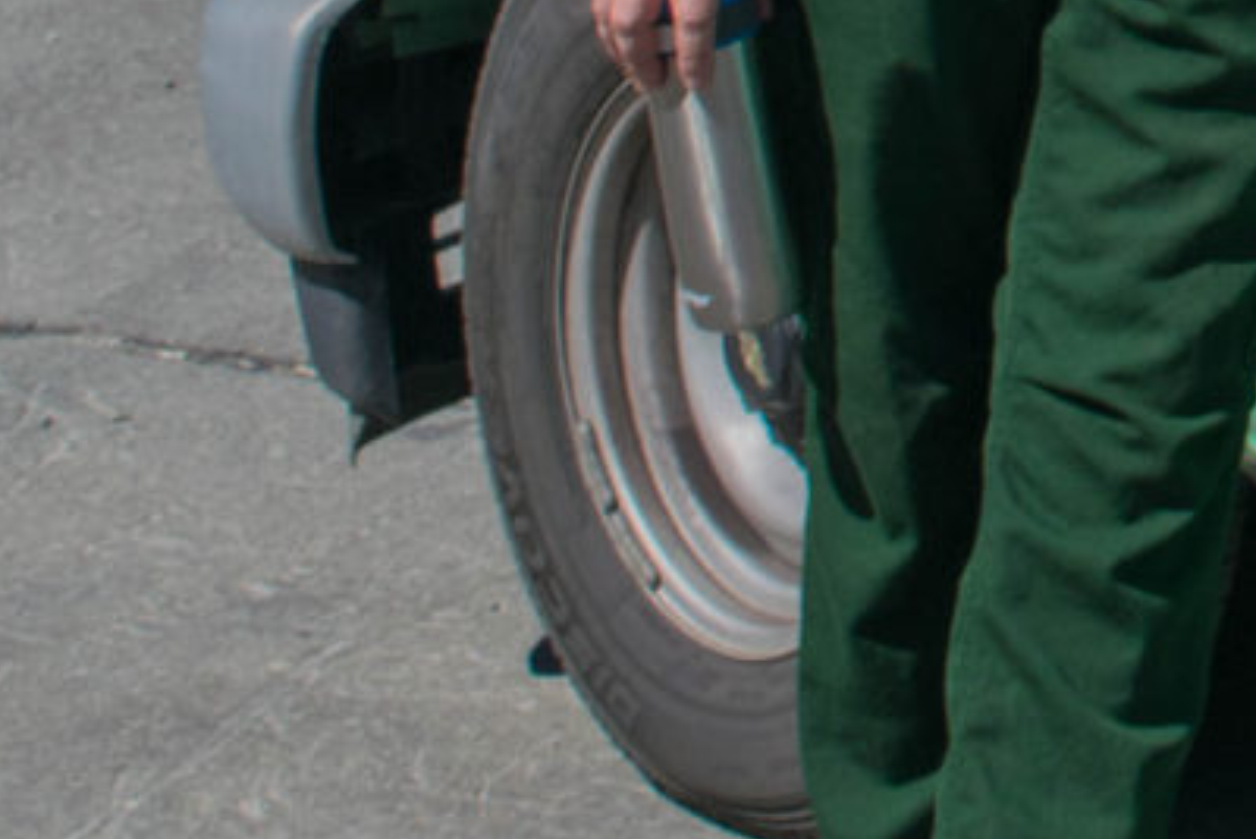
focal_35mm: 211
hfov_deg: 9.1
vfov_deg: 6.3
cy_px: -1001
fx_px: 7364
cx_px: 2625
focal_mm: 22
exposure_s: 1/1000
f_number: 6.3
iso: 100
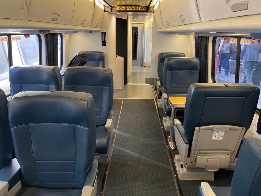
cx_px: 130
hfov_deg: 67.3
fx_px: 196
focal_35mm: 26
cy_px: 98
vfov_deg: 53.1
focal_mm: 5.1
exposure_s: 1/52
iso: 500
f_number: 1.6
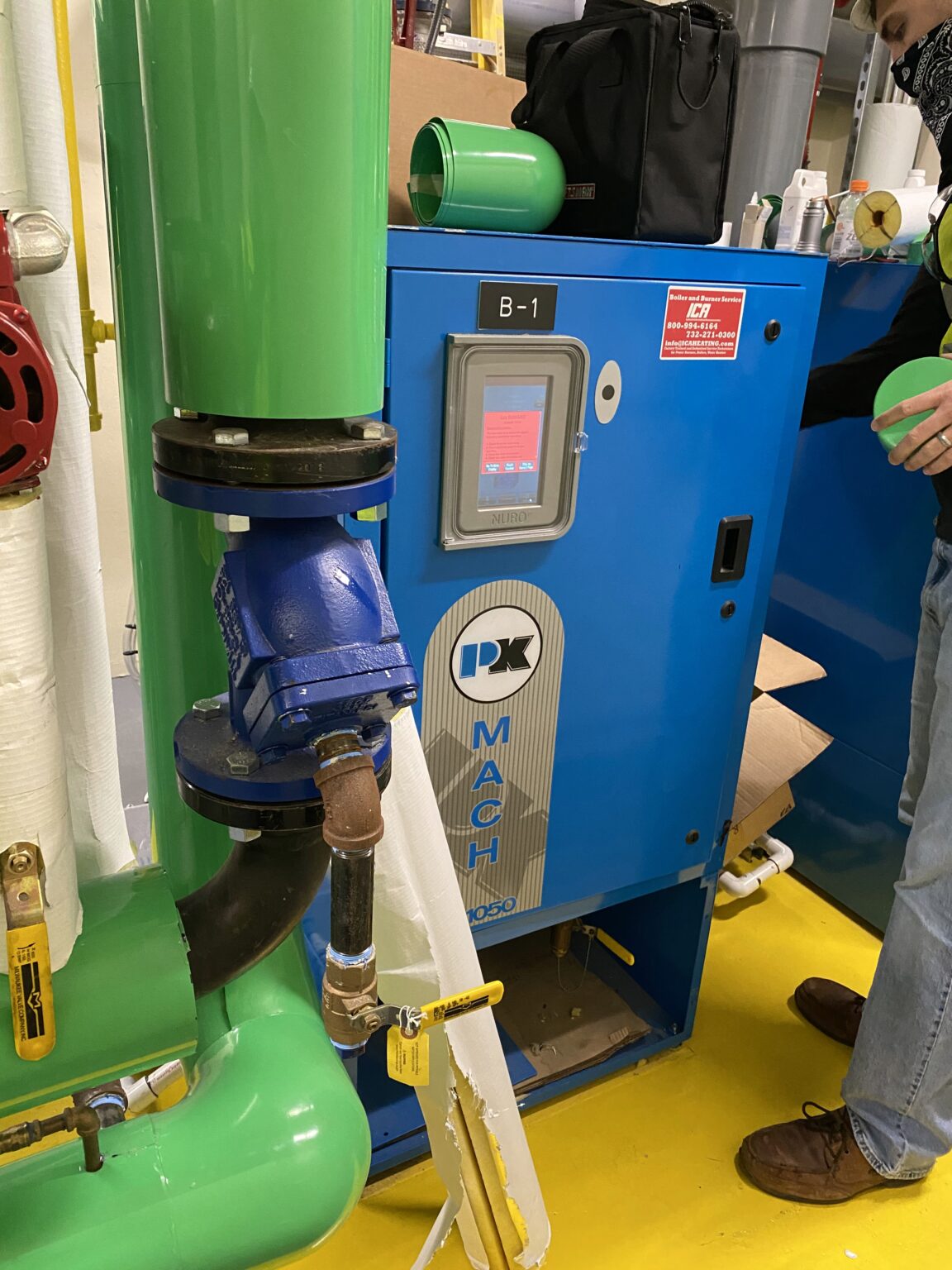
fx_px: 953
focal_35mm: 26
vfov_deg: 67.3
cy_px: 635
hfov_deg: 53.1
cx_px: 476
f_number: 1.8
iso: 500
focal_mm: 4.25
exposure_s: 1/53
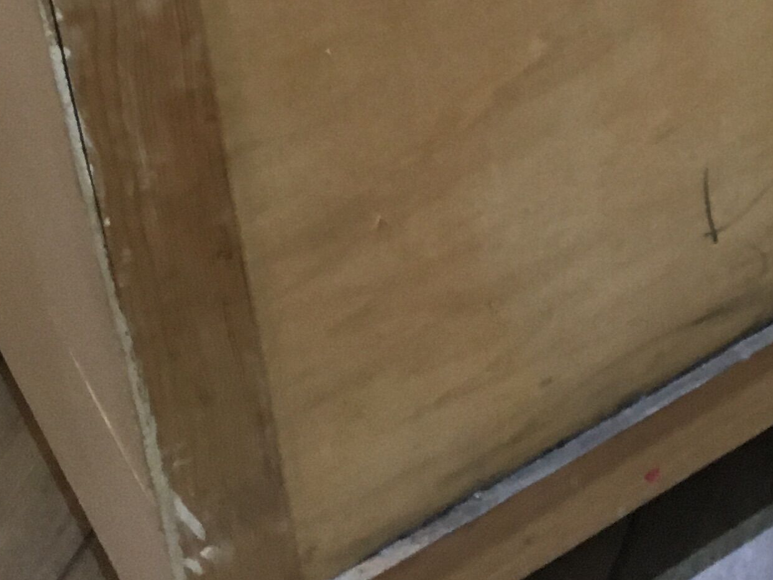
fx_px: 2099
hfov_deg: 19.9
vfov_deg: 14.4
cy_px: -344
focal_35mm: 94
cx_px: 866
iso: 160
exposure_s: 1/33
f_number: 2.2
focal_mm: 4.15
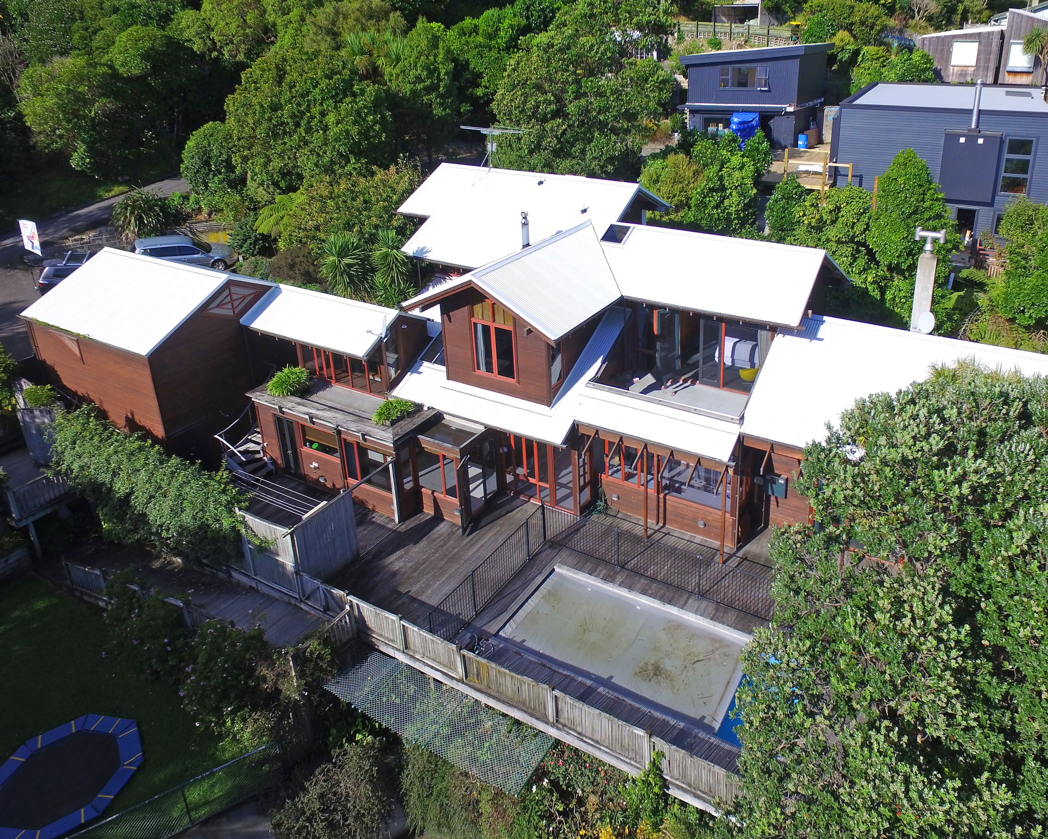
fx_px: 713
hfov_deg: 72.2
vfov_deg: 60.9
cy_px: 429
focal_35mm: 23
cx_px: 602
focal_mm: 3.61
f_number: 2.8
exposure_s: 1/909
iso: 100
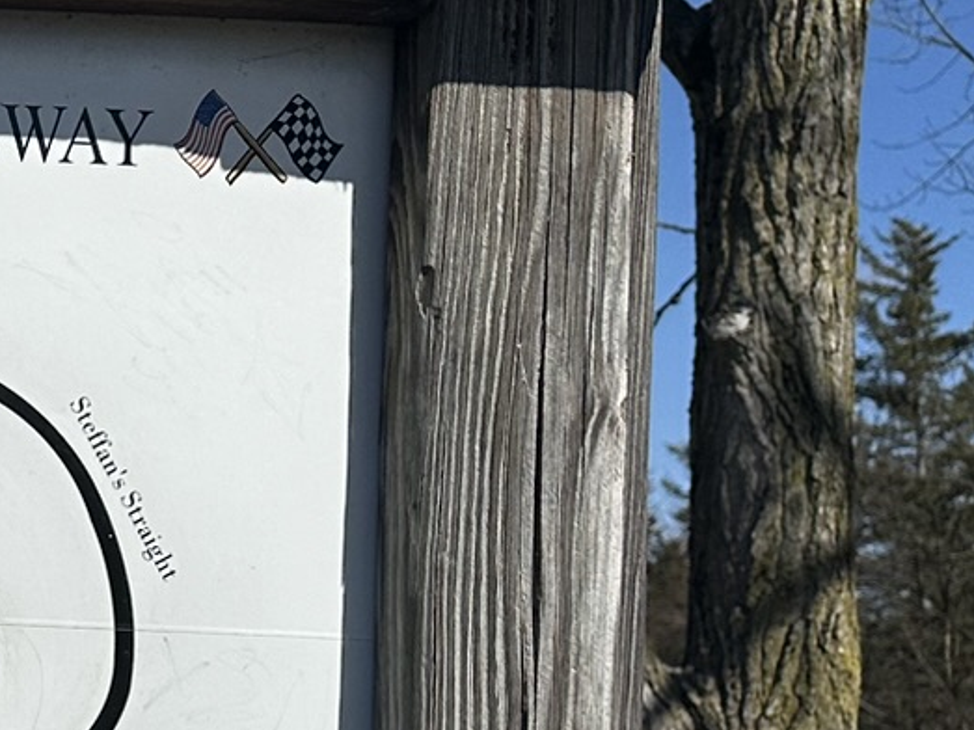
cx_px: -706
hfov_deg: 17.5
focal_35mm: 94
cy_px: 564
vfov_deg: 15.6
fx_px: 2644
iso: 80
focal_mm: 6.86
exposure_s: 1/15625
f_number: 1.78
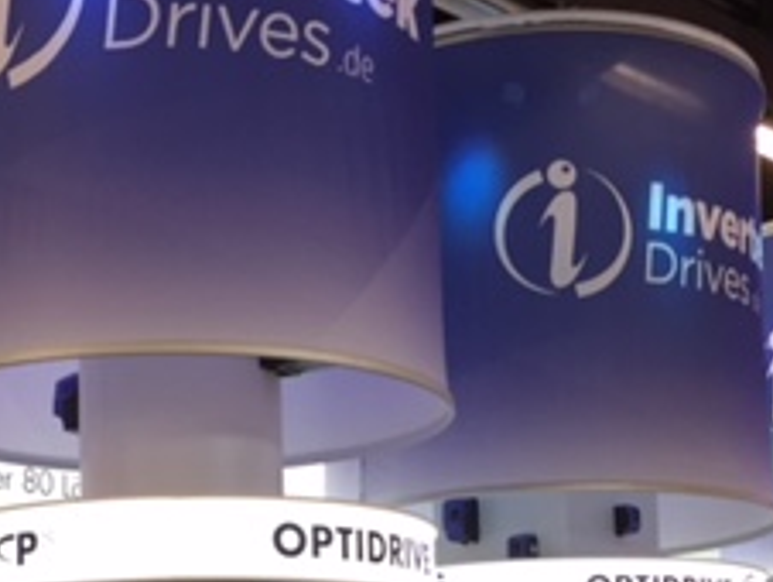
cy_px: 575
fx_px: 1833
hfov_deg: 23.8
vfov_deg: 17.6
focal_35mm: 82
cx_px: 301
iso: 40
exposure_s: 1/33
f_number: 2.2
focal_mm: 4.15
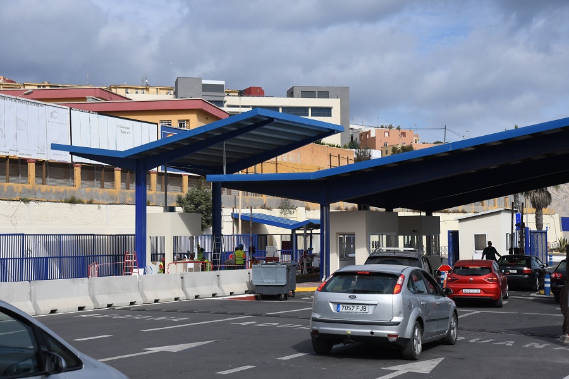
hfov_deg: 35.1
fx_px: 901
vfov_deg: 23.8
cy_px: 190
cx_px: 284
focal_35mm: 57
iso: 200
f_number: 5
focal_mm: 38
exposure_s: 1/2500
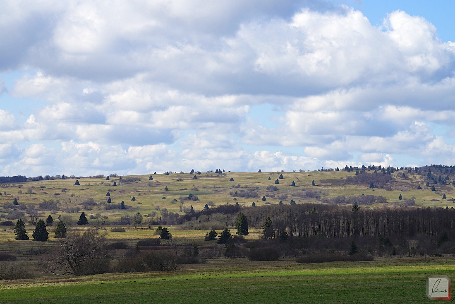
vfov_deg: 11.3
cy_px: 152
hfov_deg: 16.8
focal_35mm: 122
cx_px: 228
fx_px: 1543
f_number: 9
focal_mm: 122
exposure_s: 1/250
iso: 100
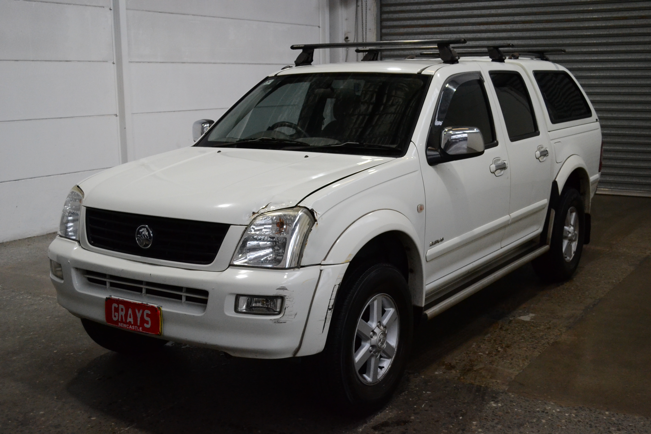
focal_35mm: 42
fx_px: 759
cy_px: 217
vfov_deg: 31.9
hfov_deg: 46.4
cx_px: 326
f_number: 4.5
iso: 1600
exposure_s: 1/640
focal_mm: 28
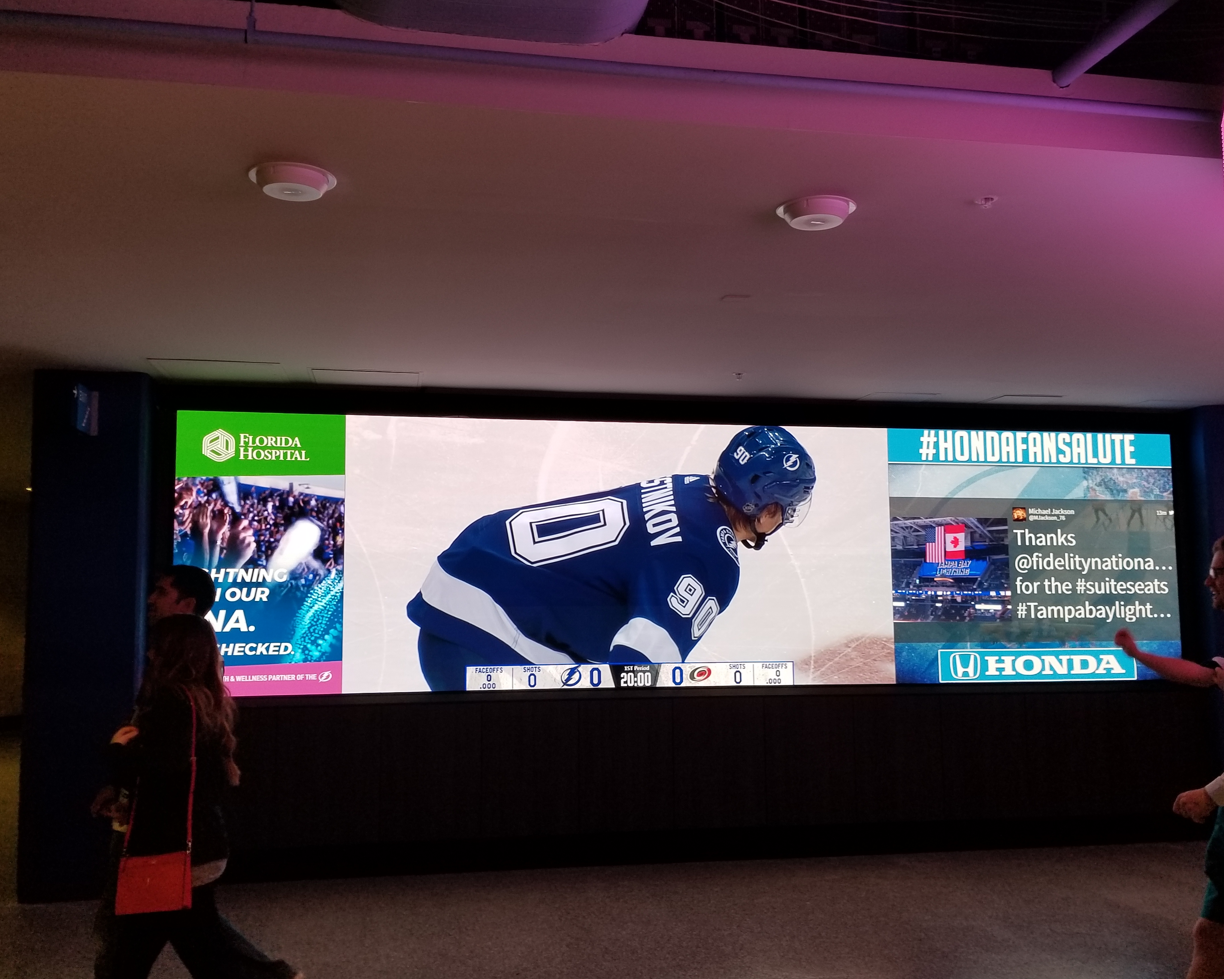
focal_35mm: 28
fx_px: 1014
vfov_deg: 51.5
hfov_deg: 62.2
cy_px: 497
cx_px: 645
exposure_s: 1/120
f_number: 1.7
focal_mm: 4.25
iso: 64
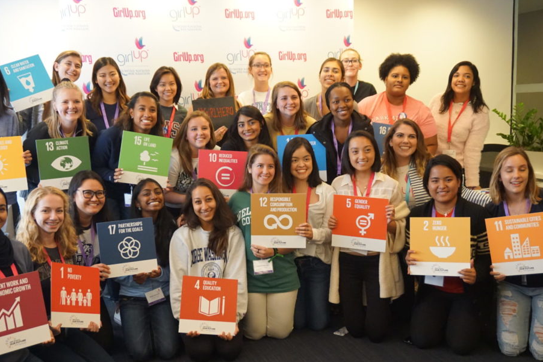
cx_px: 249
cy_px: 204
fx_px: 642
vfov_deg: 31.4
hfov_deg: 45.8
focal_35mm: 43
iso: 3200
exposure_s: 1/60
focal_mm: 25
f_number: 4.5
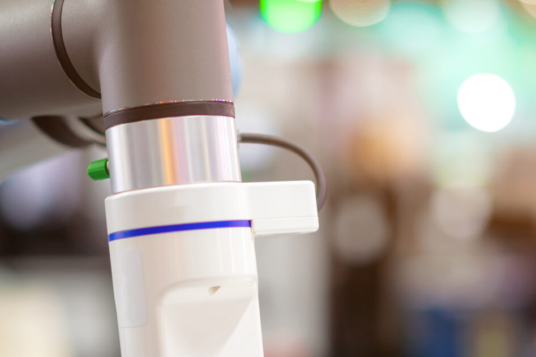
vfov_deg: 11.5
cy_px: 255
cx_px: 299
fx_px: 1771
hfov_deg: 17.2
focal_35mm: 119
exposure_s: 1/100
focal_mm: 55
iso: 200
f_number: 1.8
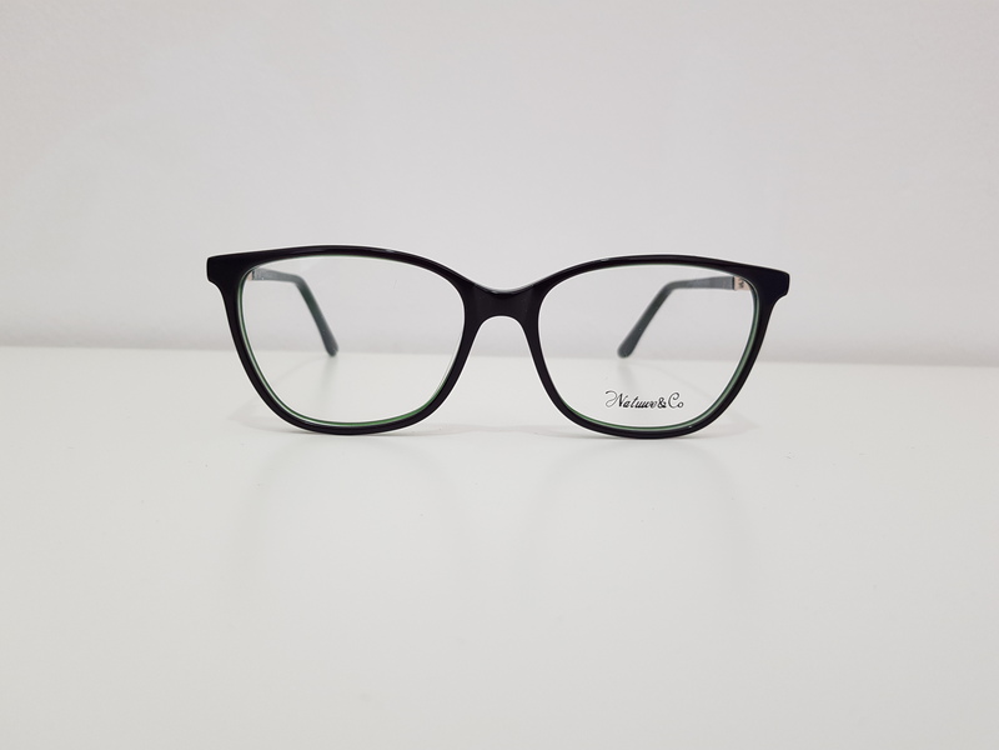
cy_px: 375
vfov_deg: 53.1
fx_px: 750
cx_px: 500
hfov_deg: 67.3
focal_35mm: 26
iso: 100
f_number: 1.7
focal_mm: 4.2
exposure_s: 1/50
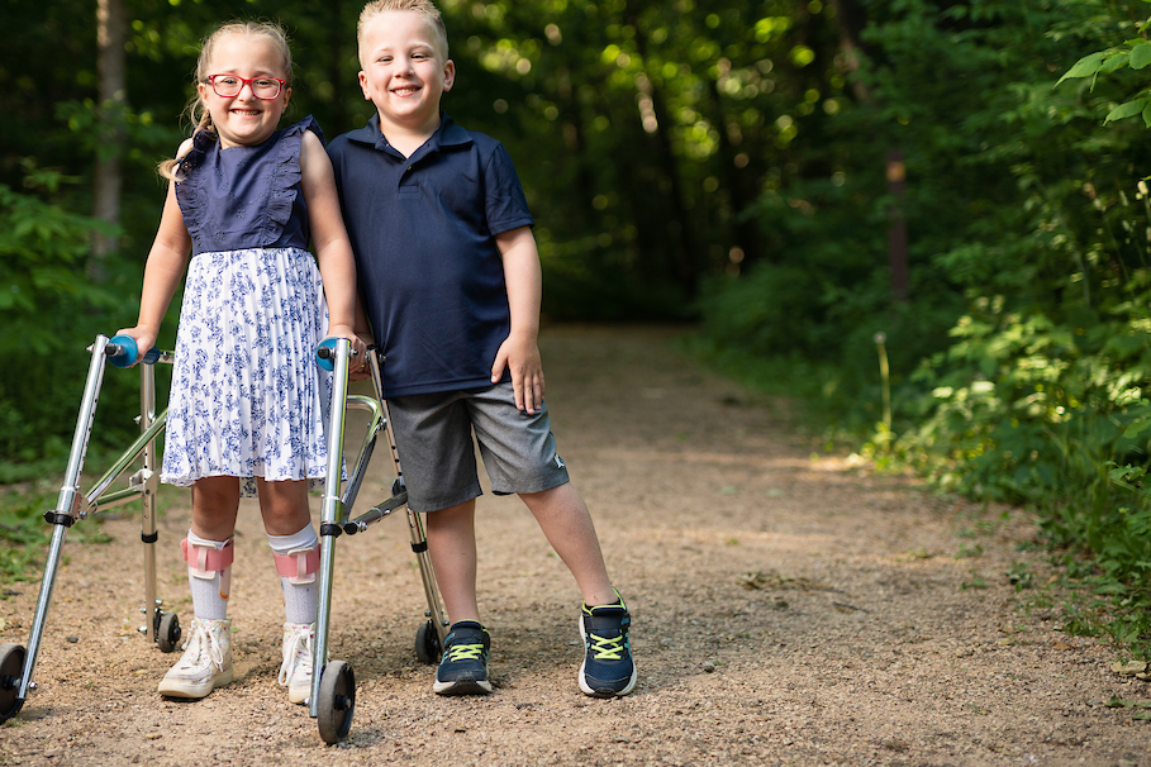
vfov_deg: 20.6
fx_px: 2110
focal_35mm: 66
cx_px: 469
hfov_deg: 30.4
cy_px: 305
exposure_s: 1/200
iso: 100
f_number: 1.8
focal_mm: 50
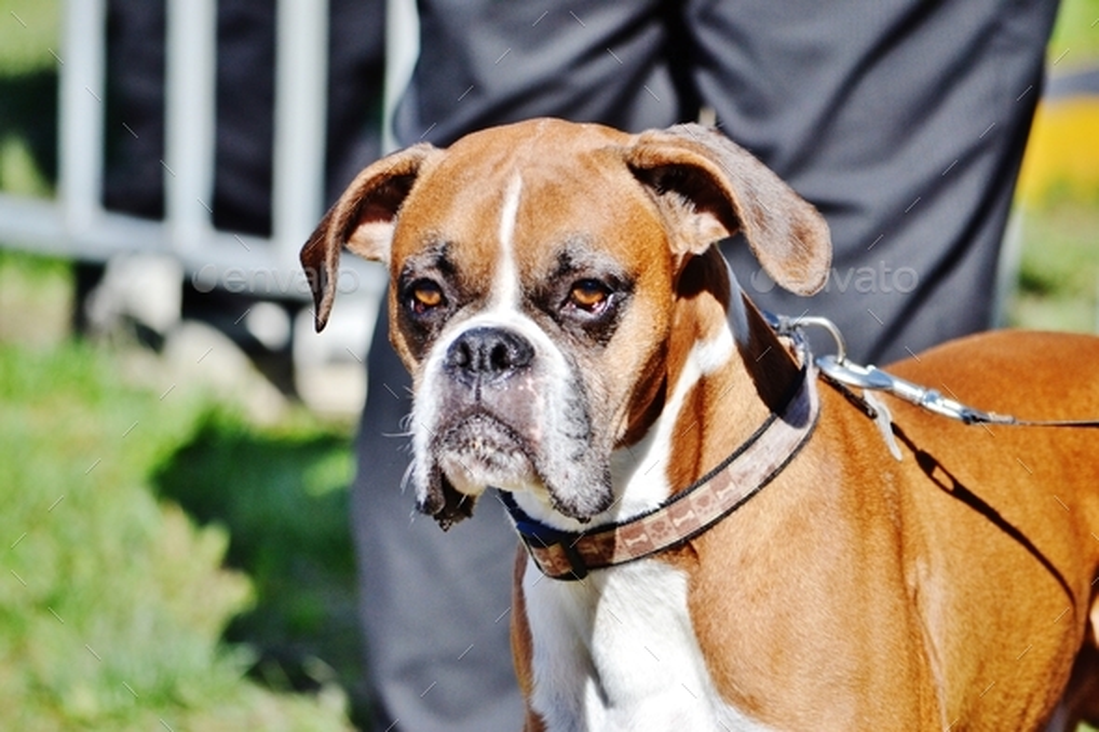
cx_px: 550
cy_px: 366
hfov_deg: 6.2
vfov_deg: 4.2
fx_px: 10071
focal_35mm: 330
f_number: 5.3
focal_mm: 220
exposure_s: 1/2000
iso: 400
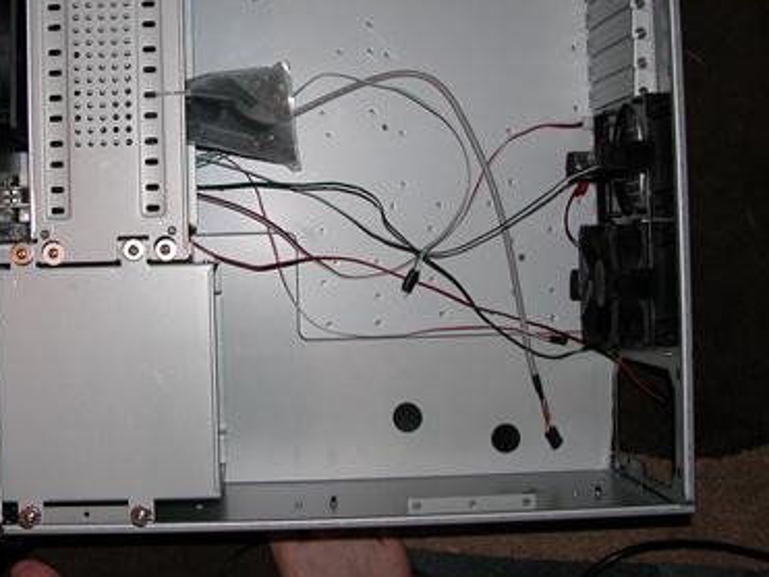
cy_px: 216
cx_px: 265
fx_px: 1221
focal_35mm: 55
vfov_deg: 26.5
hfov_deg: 34.7
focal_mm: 8.9
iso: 100
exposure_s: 1/60
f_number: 2.8
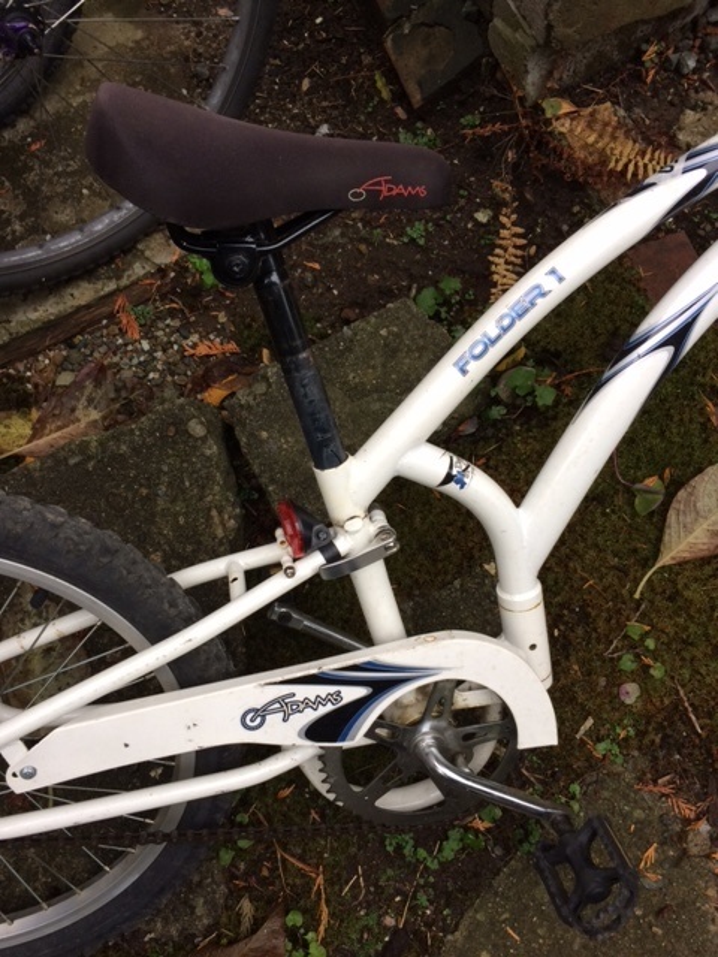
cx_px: 359
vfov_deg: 61.7
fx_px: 802
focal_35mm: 29
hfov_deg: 48.2
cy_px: 478
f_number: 2.2
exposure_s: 1/30
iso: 40
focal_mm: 4.15
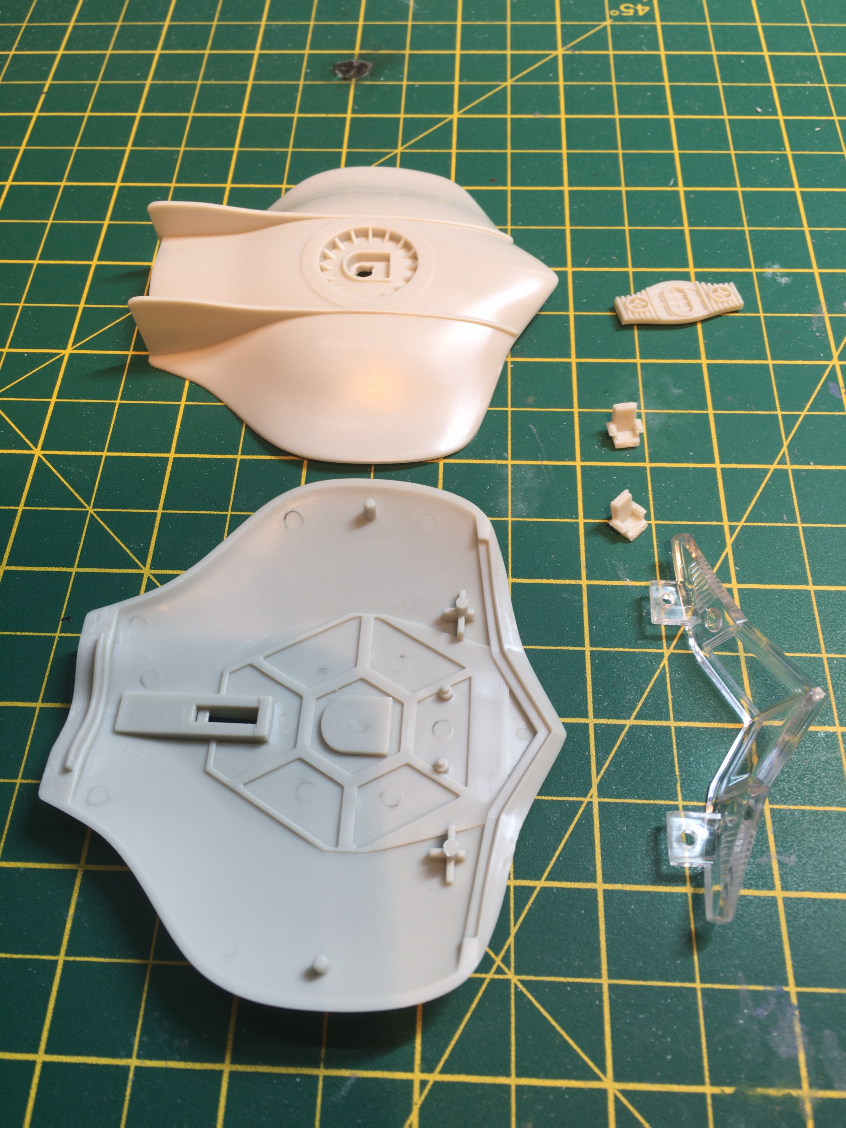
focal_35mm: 29
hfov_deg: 48.2
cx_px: 423
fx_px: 945
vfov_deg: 61.7
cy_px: 564
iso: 50
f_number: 2.2
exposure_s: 1/33
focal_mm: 4.15
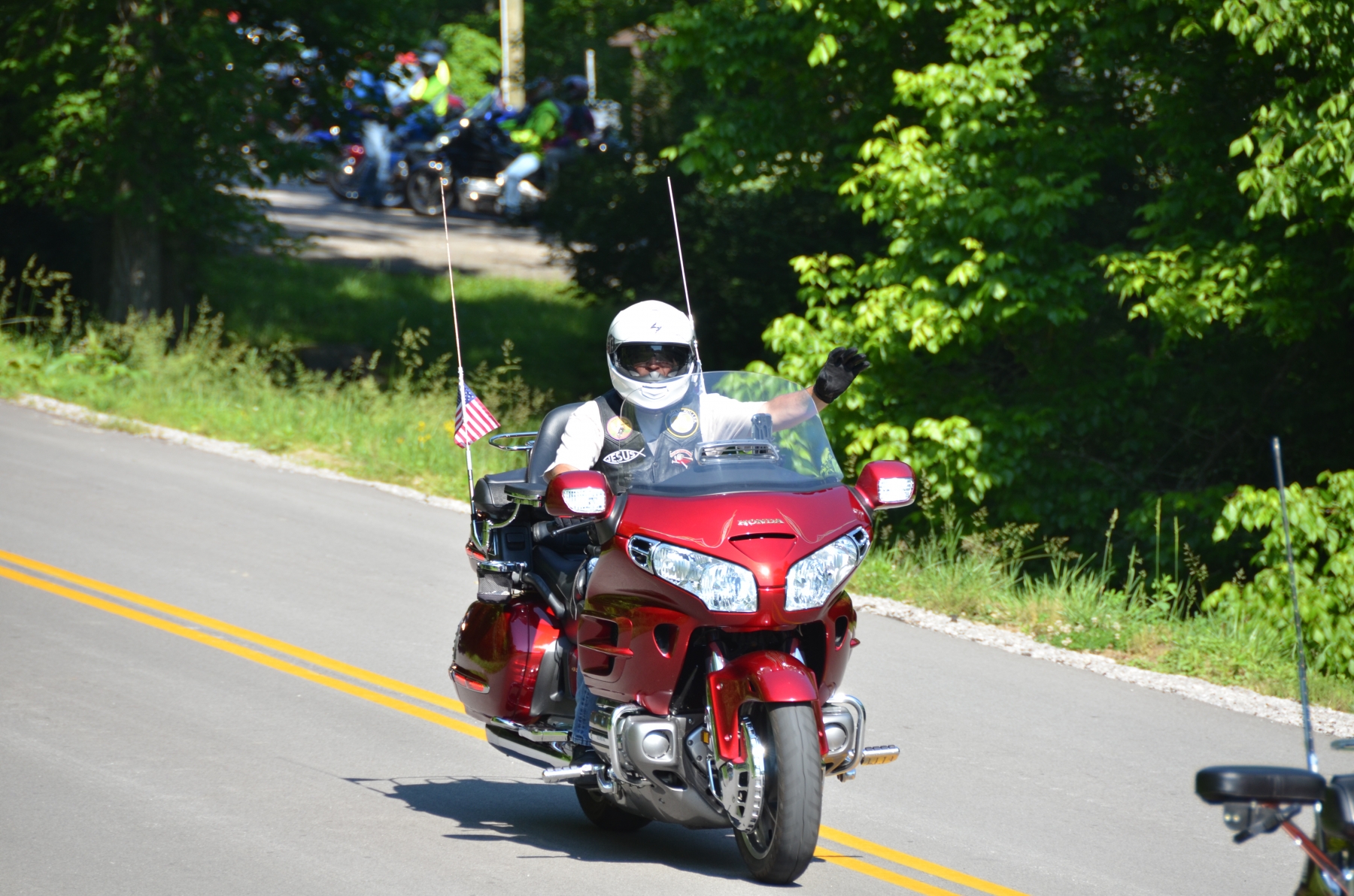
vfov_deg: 5.4
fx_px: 9570
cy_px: 448
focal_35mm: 255
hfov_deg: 8.1
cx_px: 677
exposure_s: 1/500
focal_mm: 170
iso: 250
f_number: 5.6
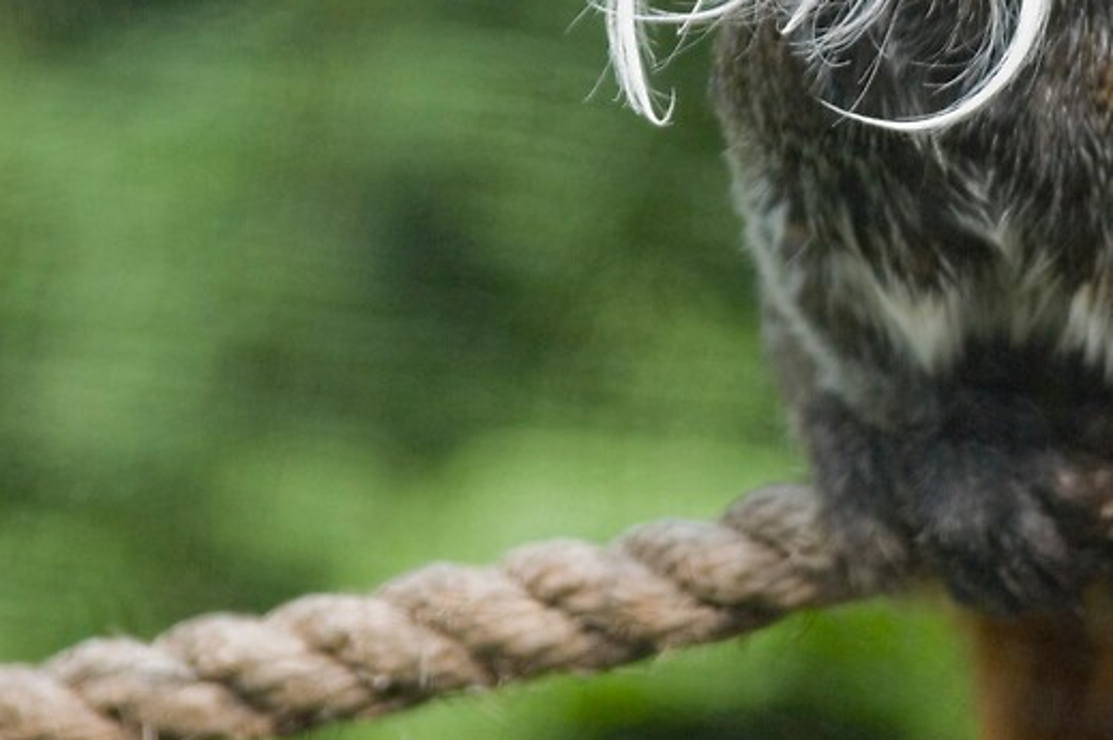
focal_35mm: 491
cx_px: 950
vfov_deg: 2.8
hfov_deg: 4.2
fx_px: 15165
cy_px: 104
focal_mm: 170
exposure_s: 1/500
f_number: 6.3
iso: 720
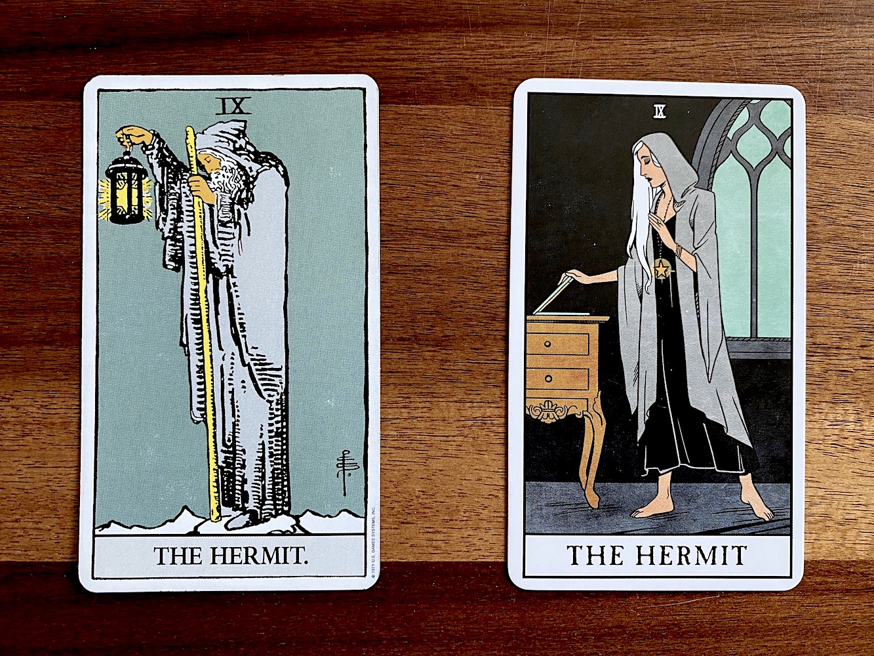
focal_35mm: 26
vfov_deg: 53.1
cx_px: 437
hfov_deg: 67.3
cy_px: 328
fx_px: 657
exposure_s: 1/67
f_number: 1.8
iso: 125
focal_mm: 4.25
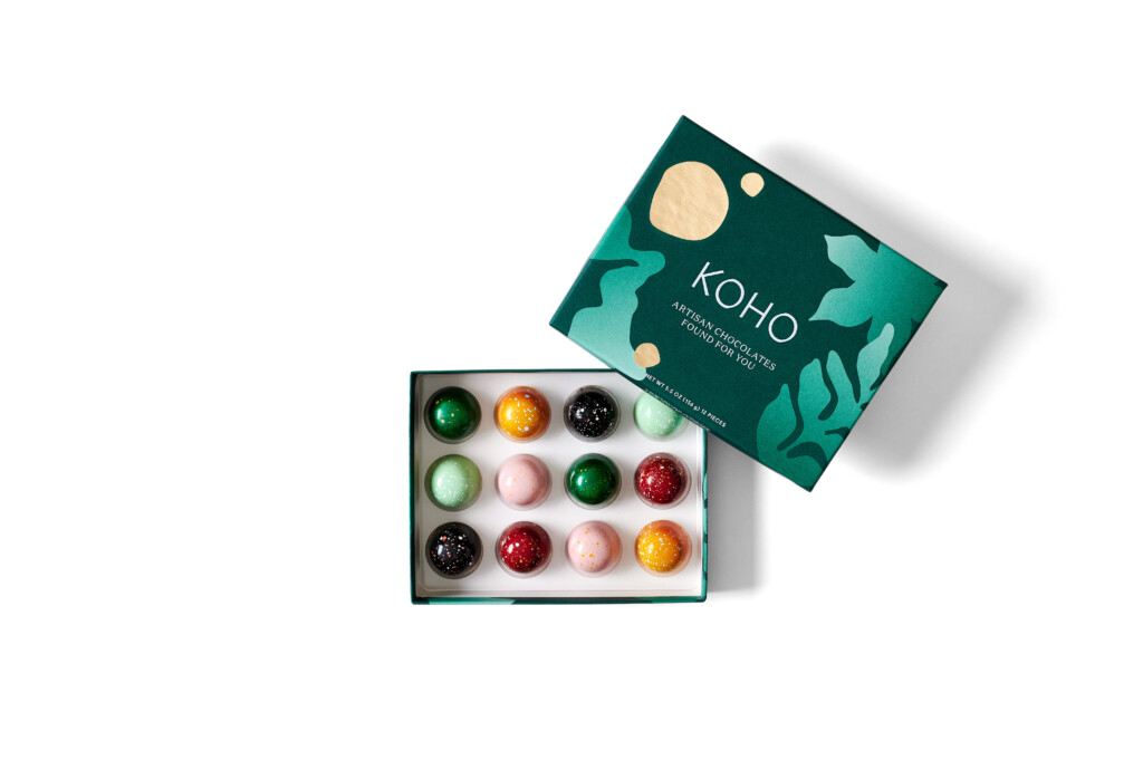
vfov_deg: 26.4
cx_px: 572
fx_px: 1618
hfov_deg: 38.9
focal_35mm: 51
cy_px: 380
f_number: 5
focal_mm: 51
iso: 500
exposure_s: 1/125
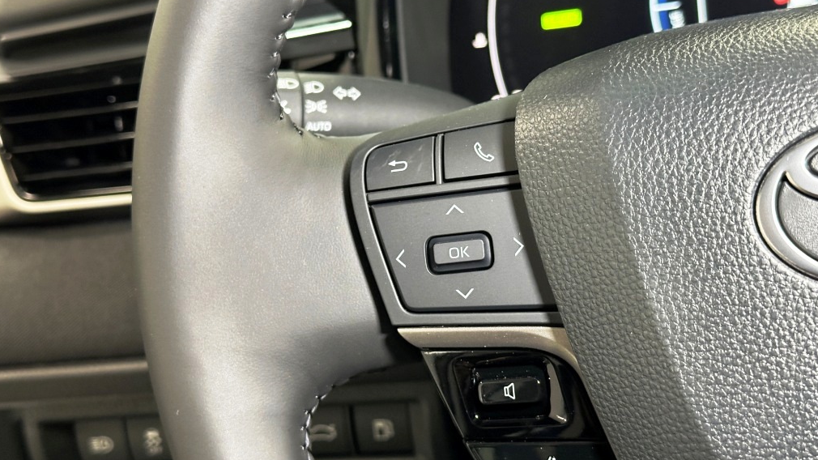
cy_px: 222
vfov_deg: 22.6
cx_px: 411
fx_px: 1150
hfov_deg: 39.2
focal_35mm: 53
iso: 500
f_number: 1.78
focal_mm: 6.86
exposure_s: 1/30
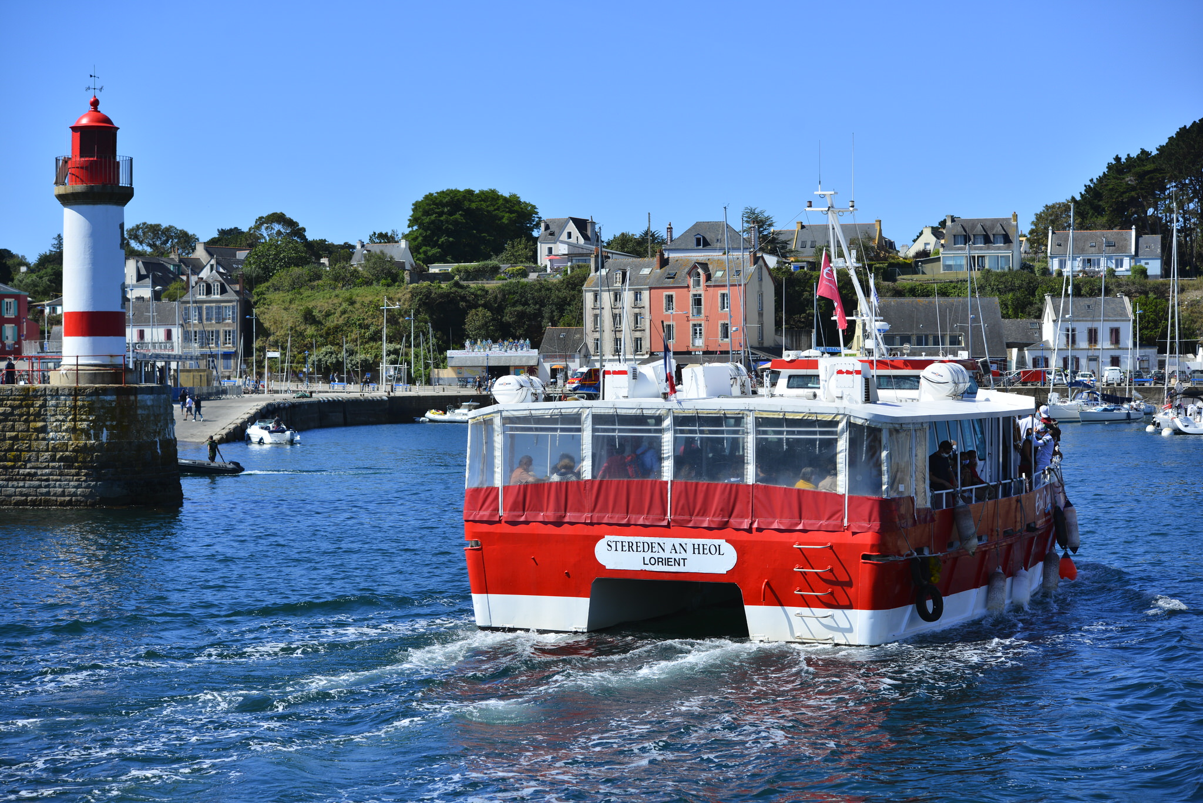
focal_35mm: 70
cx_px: 602
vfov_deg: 19.5
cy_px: 402
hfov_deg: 28.8
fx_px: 2340
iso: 100
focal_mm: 70
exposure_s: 1/750
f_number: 5.6
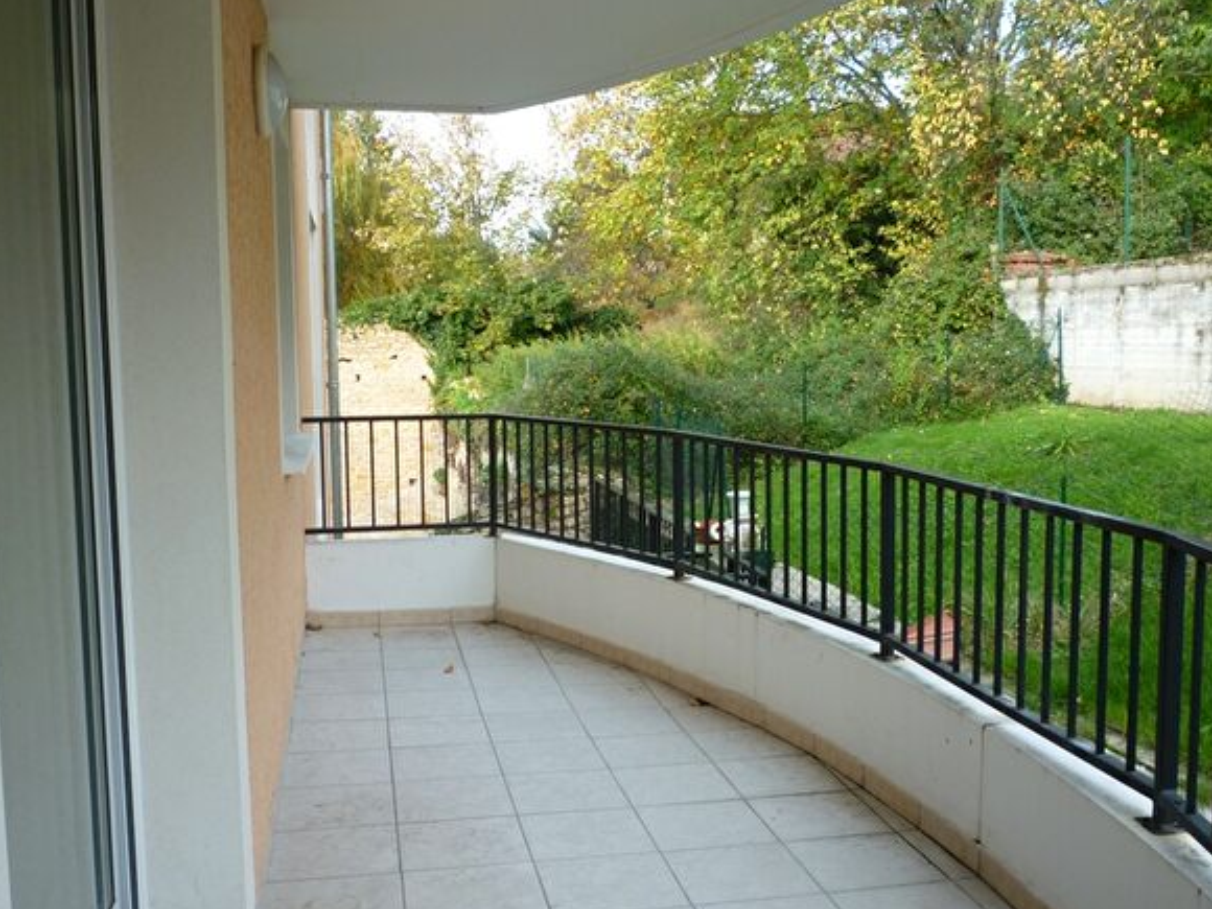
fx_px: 1225
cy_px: 463
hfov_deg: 52.6
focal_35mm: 35
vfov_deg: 40.7
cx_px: 652
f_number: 3.3
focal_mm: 5.2
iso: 80
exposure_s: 1/125
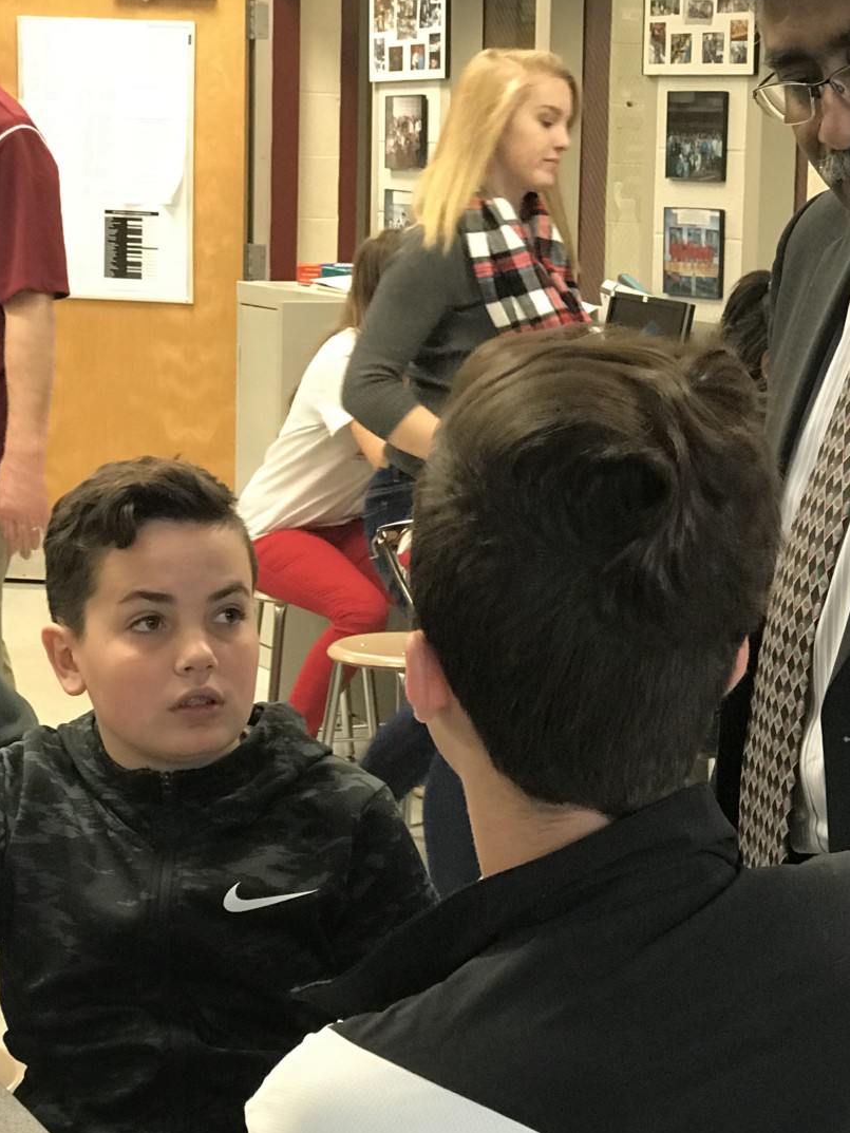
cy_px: 599
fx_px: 2782
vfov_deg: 23.0
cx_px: 597
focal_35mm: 85
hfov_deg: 17.3
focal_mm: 6.6
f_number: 2.8
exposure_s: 1/60
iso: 400
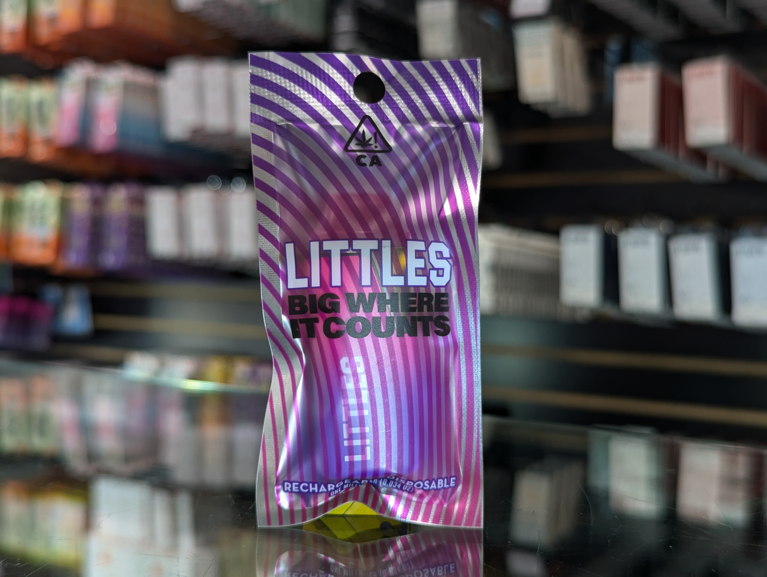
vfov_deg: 30.3
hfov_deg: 39.6
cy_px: 288
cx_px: 384
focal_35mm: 48
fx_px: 1065
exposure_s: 1/24
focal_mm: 6.81
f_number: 1.85
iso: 72
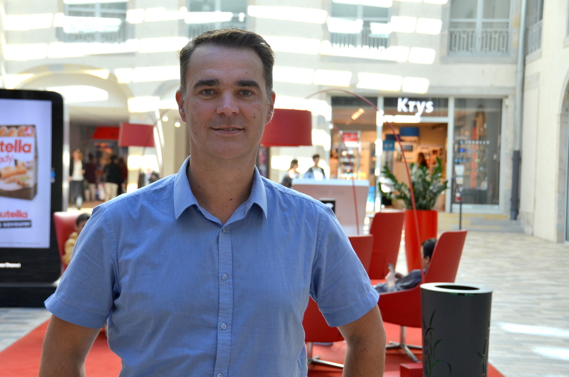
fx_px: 994
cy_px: 188
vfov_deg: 21.5
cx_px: 284
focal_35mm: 63
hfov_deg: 31.9
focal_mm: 42
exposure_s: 1/125
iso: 200
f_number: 5.6
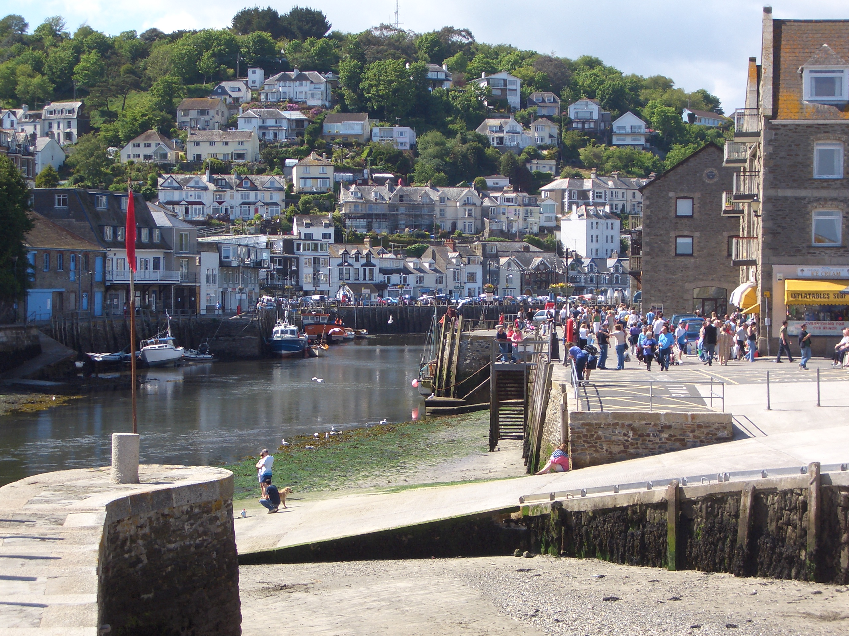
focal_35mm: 74
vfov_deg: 19.9
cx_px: 424
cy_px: 318
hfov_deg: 26.3
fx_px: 1815
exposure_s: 1/400
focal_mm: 12.2
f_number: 3.9
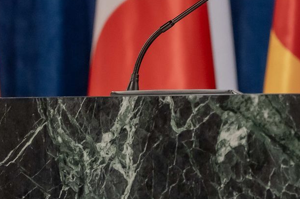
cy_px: -30
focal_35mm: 1404
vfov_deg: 1.0
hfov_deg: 1.5
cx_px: 333
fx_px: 11693
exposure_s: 1/100
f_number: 6.3
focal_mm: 448
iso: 3200
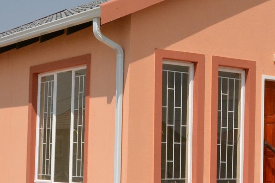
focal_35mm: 89
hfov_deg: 22.6
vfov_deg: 15.3
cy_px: 113
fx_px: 681
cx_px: 201
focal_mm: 25
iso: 3200
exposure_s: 1/4000
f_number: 14
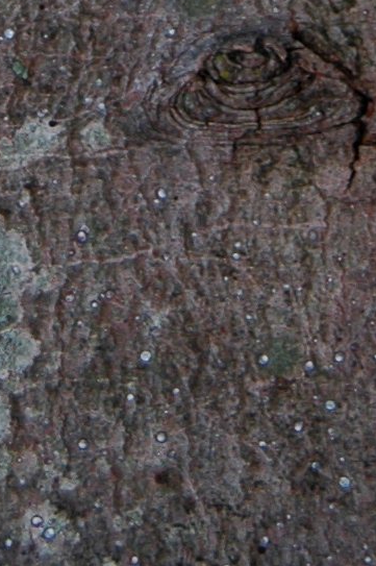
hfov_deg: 6.3
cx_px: 120
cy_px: -284
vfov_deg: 9.3
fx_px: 3390
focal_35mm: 216
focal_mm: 26
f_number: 4
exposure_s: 1/125
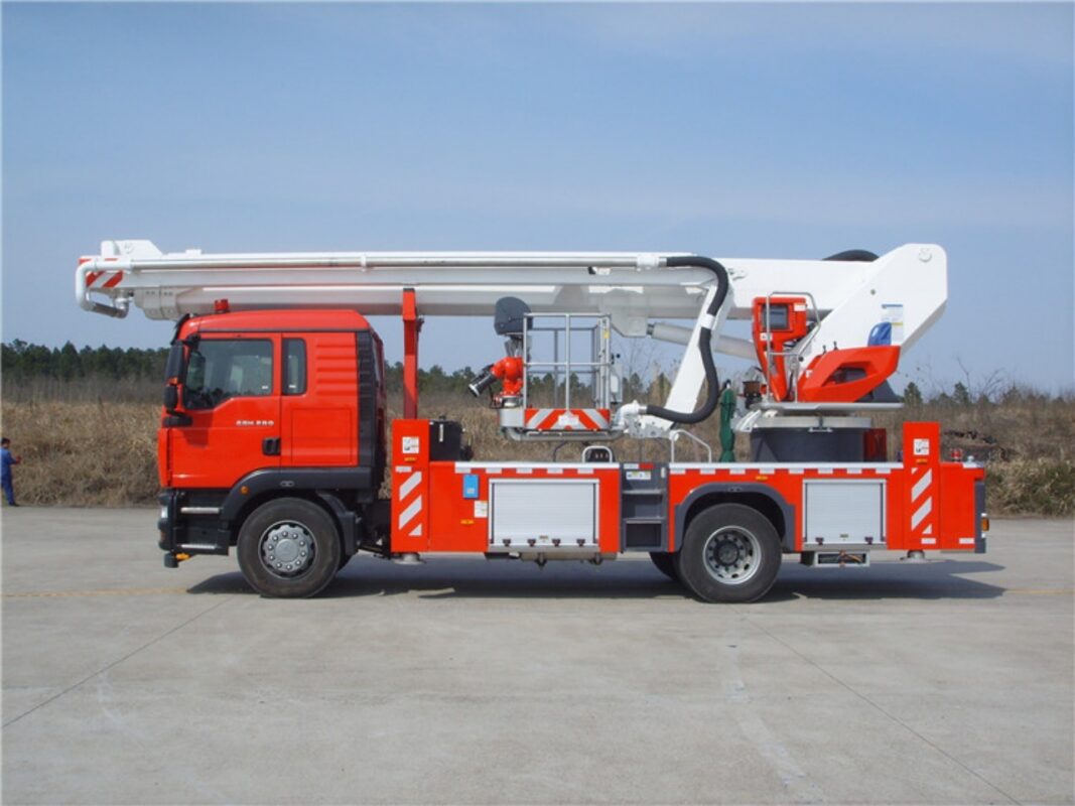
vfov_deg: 36.8
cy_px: 403
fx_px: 1211
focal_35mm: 39
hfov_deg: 47.9
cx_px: 538
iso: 50
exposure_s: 1/500
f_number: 6.3
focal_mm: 6.6
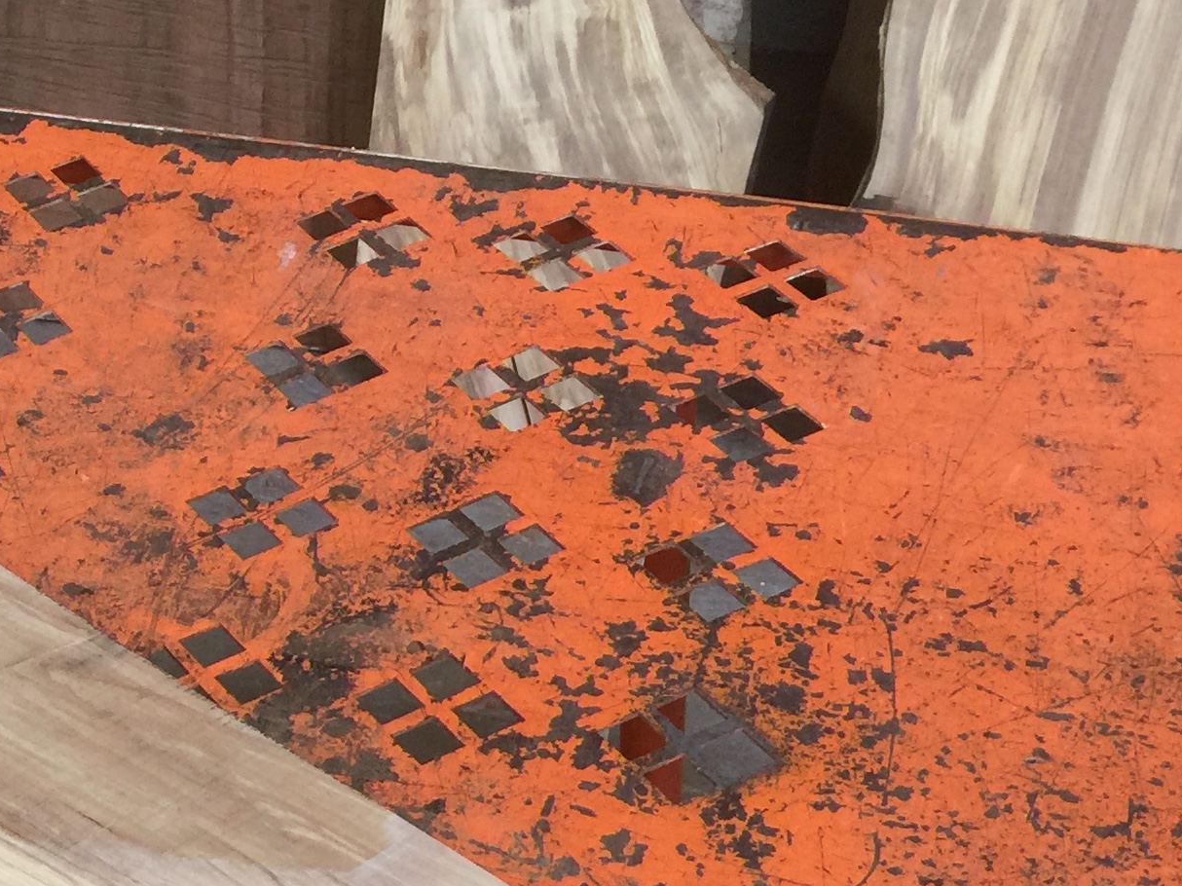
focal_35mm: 78
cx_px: -121
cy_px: 817
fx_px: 2663
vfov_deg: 18.5
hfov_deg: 23.5
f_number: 2.2
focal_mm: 4.15
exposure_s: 1/15
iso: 40
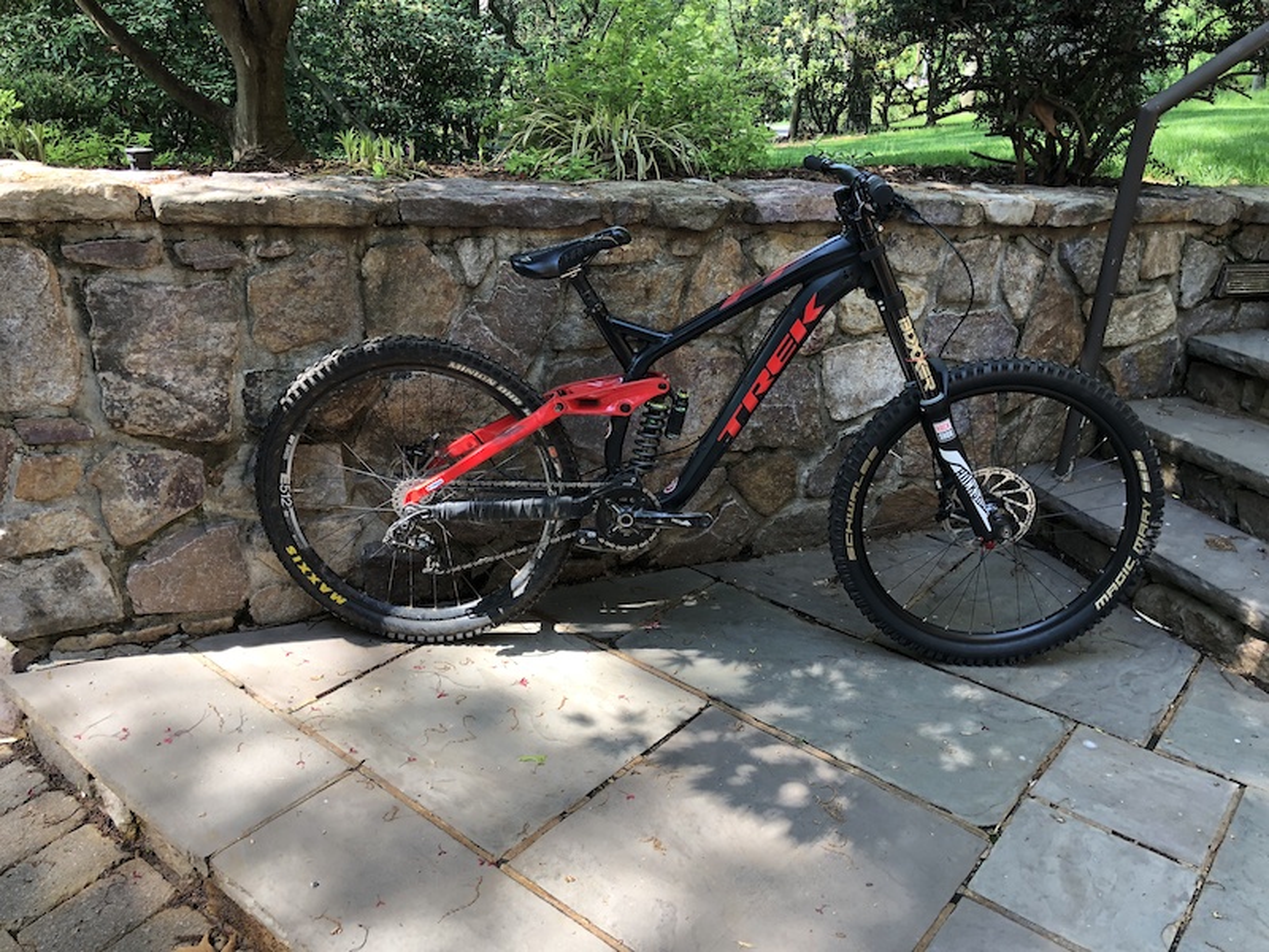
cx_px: 634
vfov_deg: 48.2
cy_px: 476
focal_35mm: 29
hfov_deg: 61.7
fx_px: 1063
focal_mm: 3.99
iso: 50
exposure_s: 1/120
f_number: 1.8
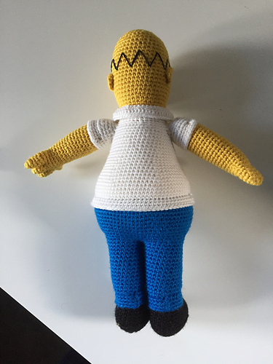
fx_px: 305
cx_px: 136
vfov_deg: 61.7
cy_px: 182
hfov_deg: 48.2
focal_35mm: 29
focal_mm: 4.15
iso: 80
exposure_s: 1/33
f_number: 2.2
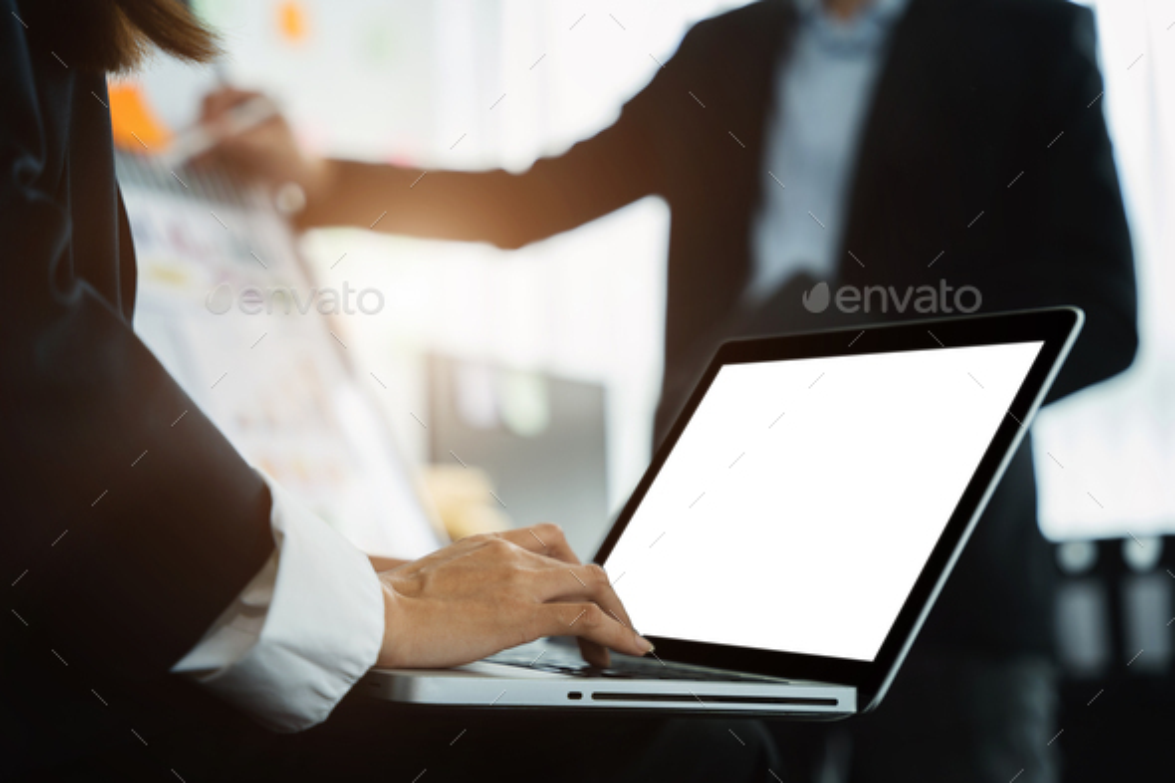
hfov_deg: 28.9
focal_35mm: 70
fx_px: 2284
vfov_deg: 19.4
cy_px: 392
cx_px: 588
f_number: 2.8
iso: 200
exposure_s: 1/160
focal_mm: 70
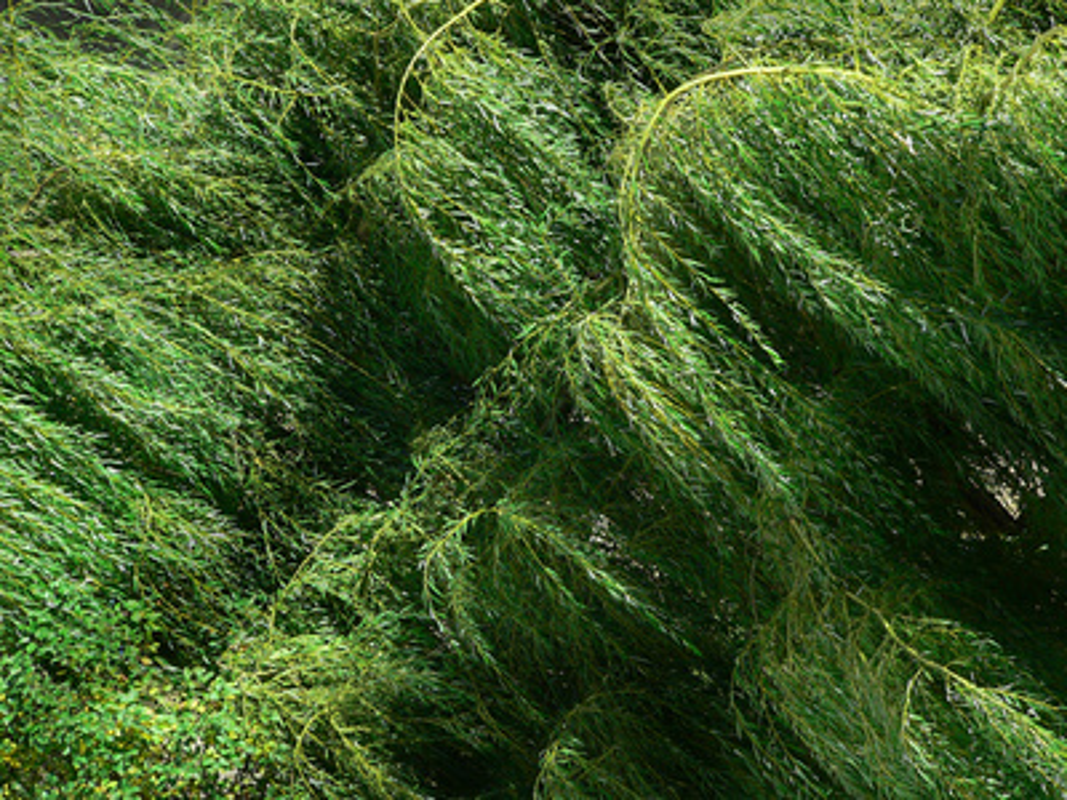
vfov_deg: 10.7
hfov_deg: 14.3
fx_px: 4254
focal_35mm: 138
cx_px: 534
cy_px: 400
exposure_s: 1/200
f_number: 4
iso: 80
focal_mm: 18.2
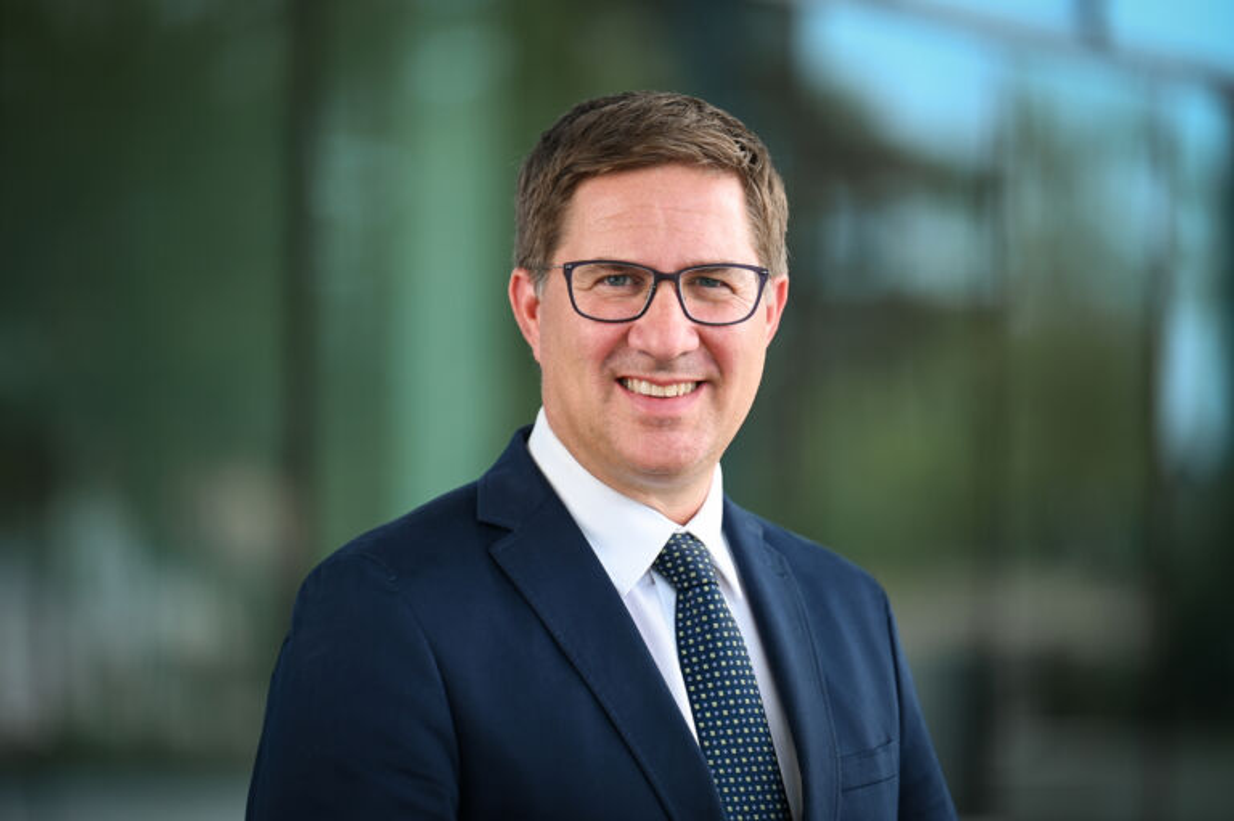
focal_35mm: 200
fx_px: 6851
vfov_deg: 6.9
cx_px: 617
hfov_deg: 10.3
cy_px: 410
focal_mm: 200
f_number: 2.8
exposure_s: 1/1000
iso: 320
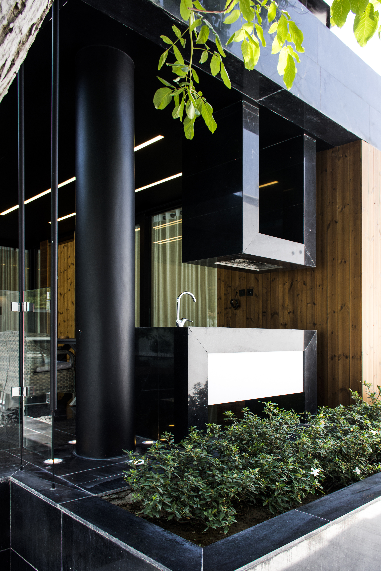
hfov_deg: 47.9
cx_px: 190
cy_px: 286
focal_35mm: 27
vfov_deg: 67.4
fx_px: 429
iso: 200
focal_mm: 18
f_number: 7.1
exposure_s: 1/50
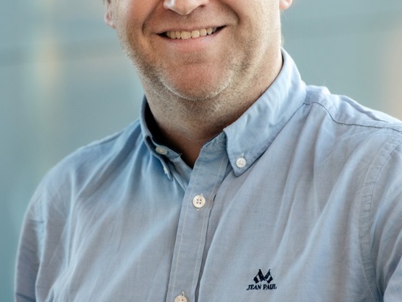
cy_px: 106
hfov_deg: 4.5
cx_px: 206
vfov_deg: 3.4
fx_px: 5112
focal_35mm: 440
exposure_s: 1/320
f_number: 3.5
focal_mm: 200
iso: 1250
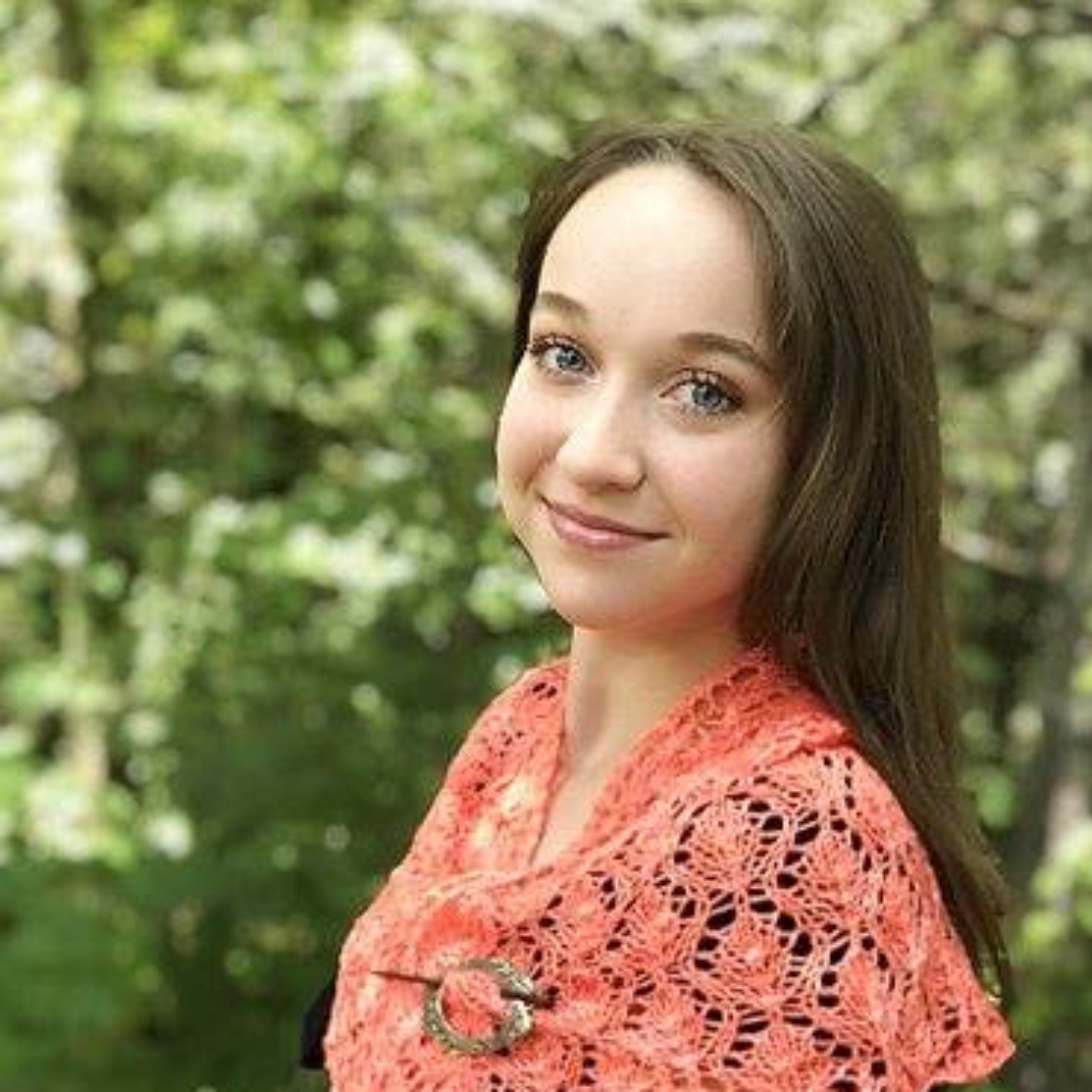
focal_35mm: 62
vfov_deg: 27.6
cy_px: 712
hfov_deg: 27.7
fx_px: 2213
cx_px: 546
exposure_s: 1/60
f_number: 2.4
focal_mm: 6
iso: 32
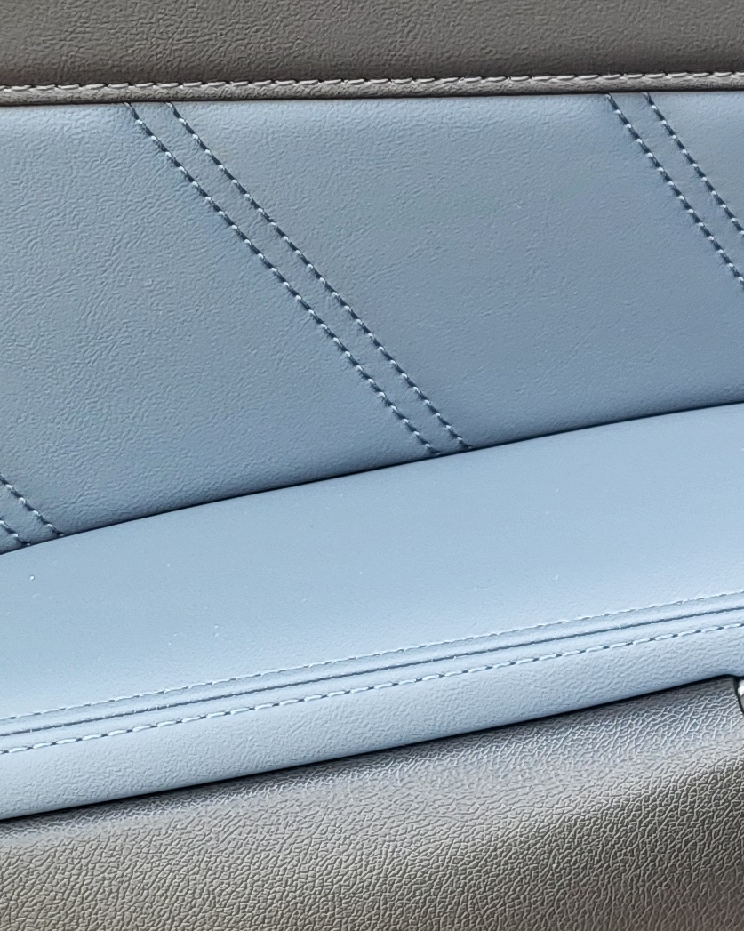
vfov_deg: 19.8
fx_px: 2671
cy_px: 505
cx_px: 1417
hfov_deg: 13.8
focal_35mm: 97
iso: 50
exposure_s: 1/120
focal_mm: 5.4
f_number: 1.8
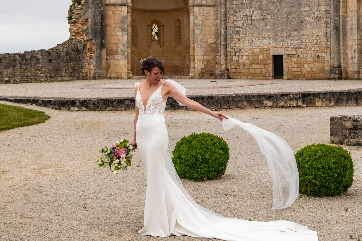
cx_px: 222
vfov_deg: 22.1
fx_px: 613
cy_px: 68
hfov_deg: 32.8
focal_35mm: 61
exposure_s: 1/1250
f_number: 5.6
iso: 800
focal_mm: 35
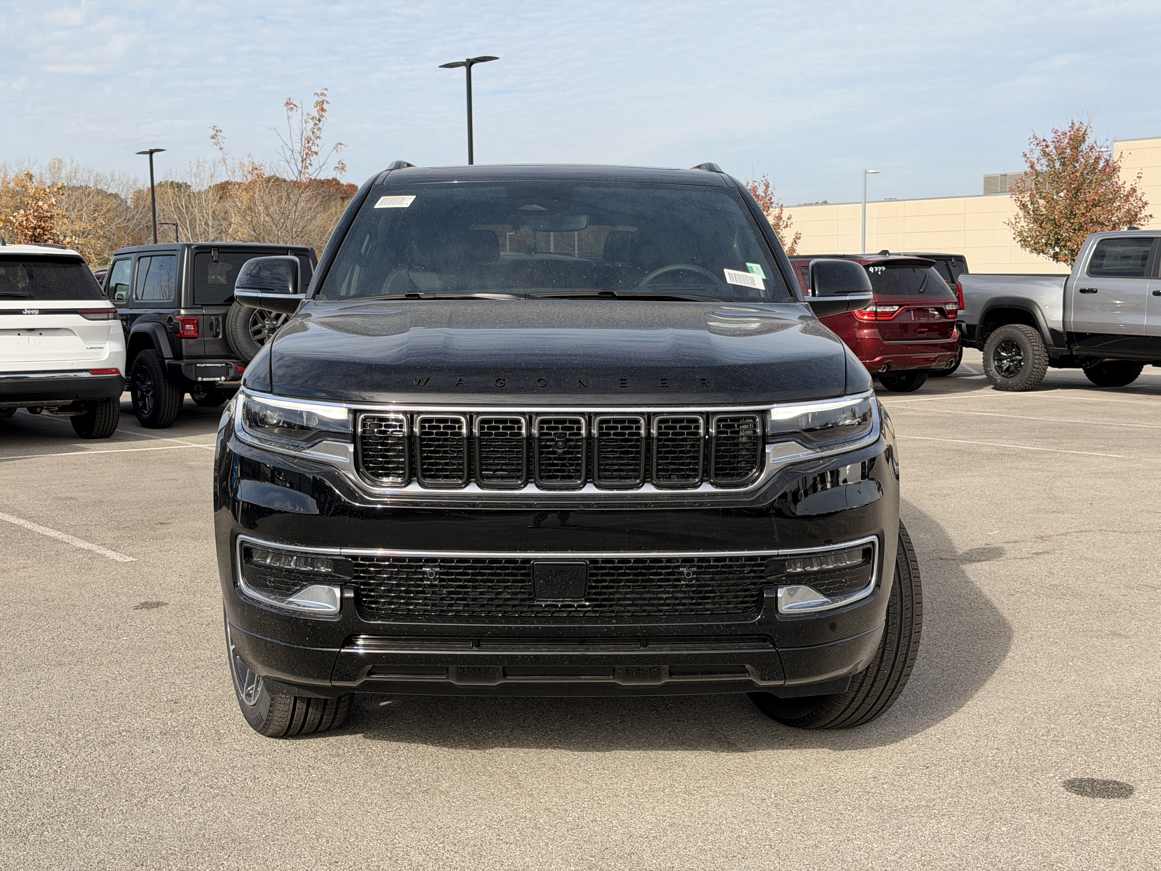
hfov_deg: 39.7
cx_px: 580
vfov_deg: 30.3
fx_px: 1610
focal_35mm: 48
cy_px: 436
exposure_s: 1/3704
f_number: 1.78
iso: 64
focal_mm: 6.76
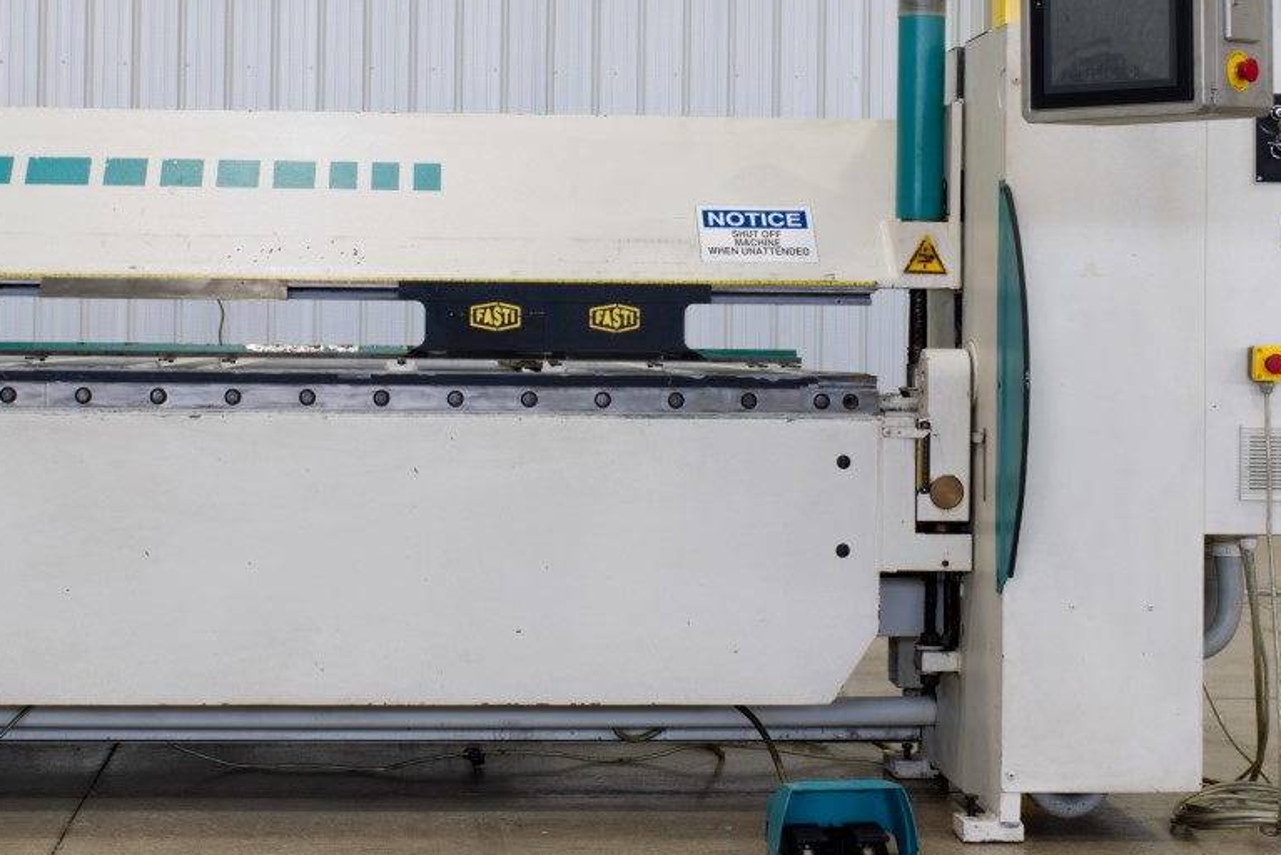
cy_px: 252
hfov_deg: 28.0
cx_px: 551
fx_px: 2563
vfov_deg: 18.9
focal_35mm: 72
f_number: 9
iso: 100
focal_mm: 32
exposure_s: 1/1.67
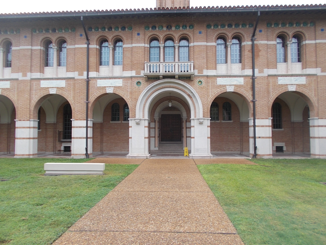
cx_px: 163
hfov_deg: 67.3
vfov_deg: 53.1
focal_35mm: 26
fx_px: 245
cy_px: 122
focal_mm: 4.6
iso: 80
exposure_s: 1/100
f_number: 3.2
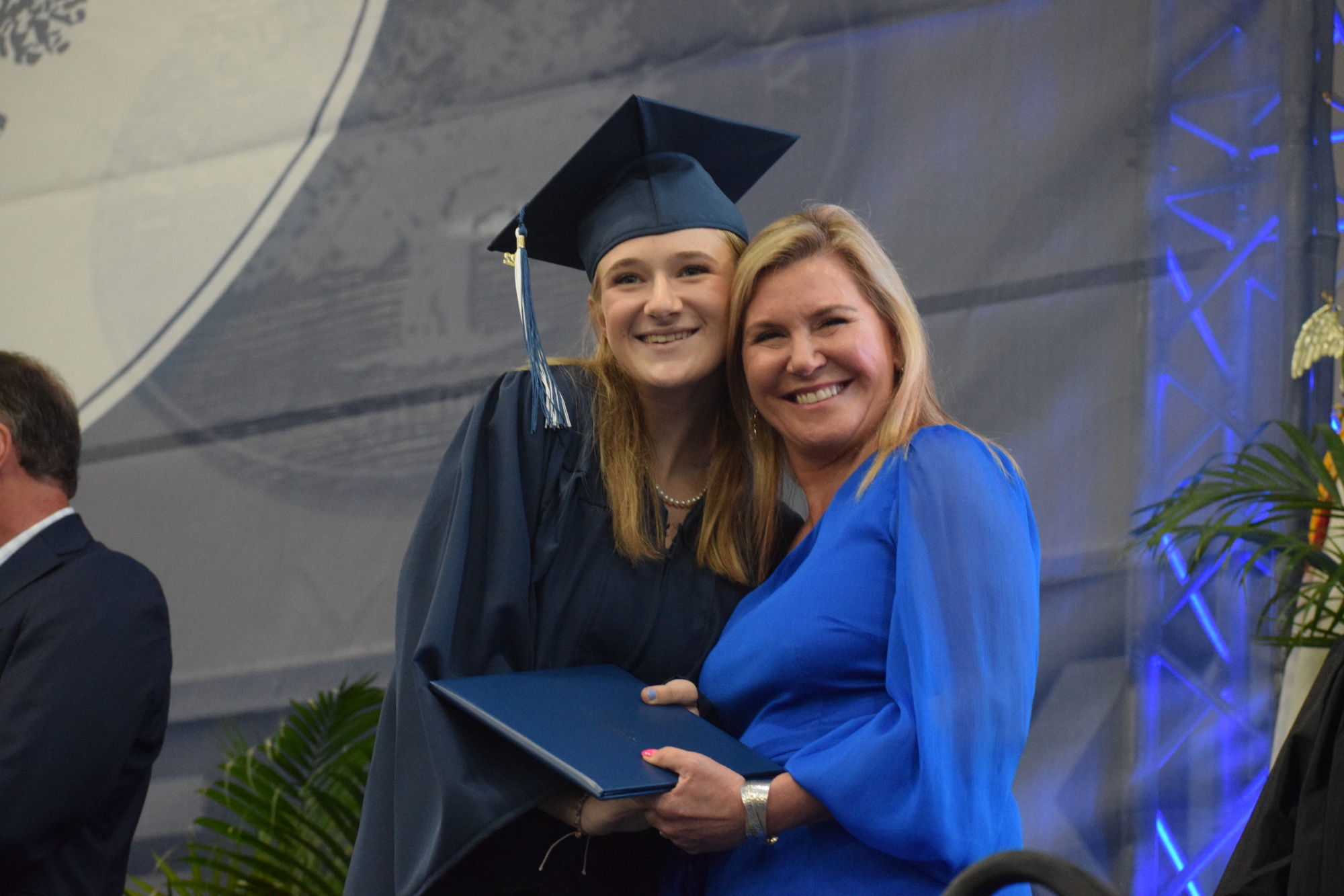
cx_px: 672
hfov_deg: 15.2
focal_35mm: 135
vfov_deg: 10.2
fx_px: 5039
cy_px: 448
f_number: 5.6
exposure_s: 1/125
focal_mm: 90
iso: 3200
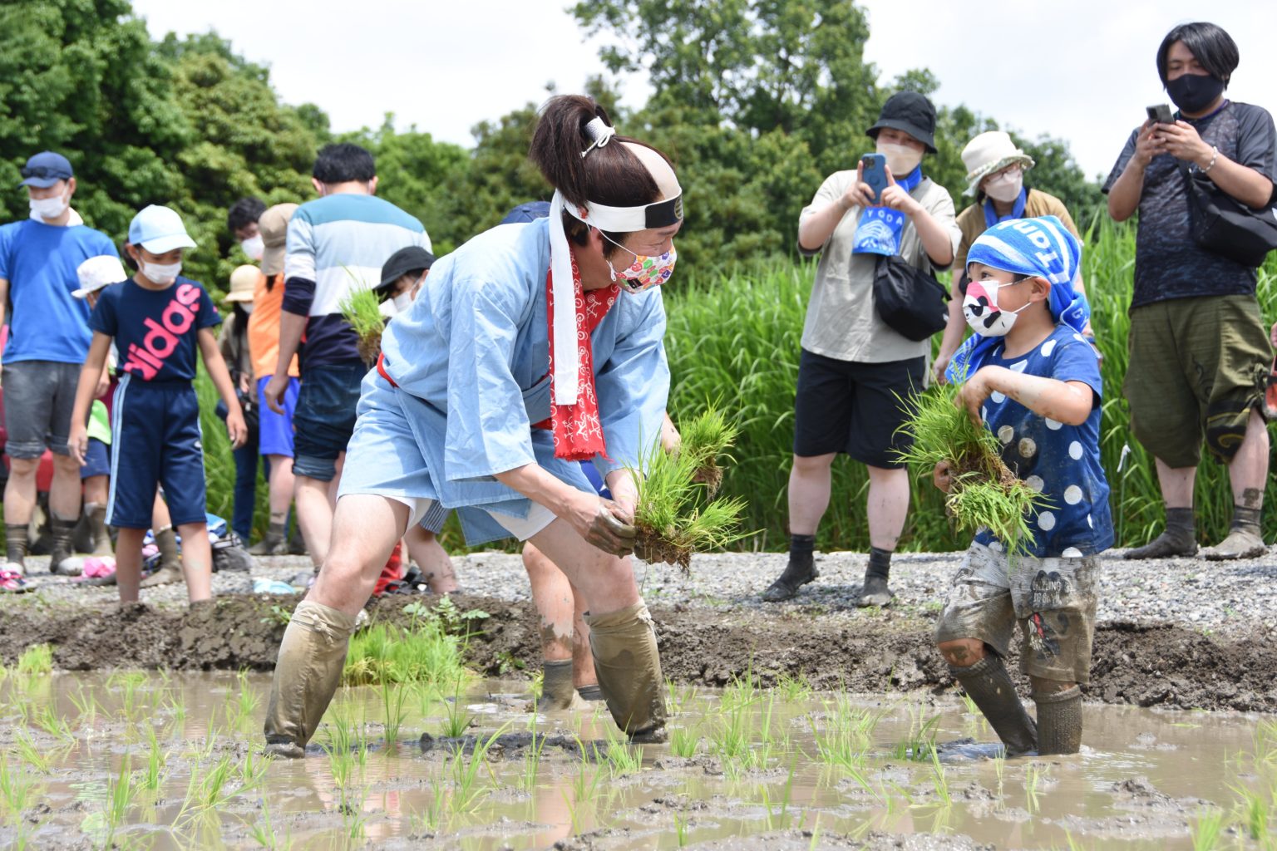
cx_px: 638
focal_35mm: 78
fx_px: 2767
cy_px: 426
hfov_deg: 26.0
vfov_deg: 17.5
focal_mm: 52
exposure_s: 1/250
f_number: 5.6
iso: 100
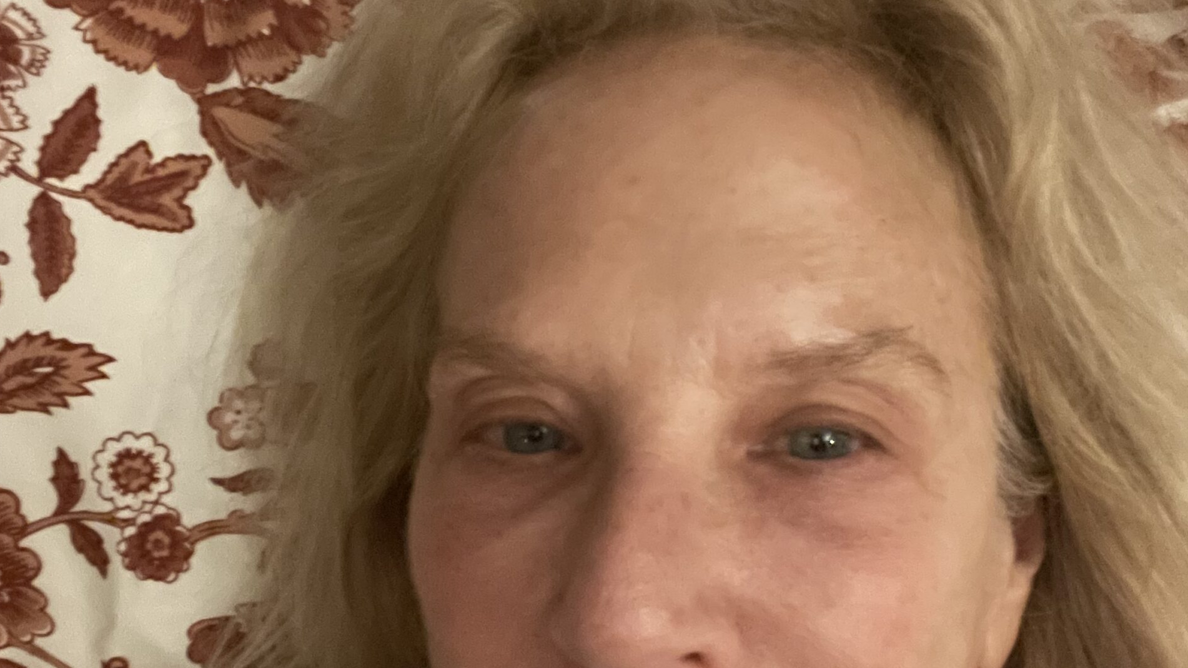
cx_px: 592
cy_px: 468
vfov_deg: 26.9
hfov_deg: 46.4
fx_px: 1386
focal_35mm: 44
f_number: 2.2
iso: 800
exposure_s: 1/8
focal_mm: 2.71
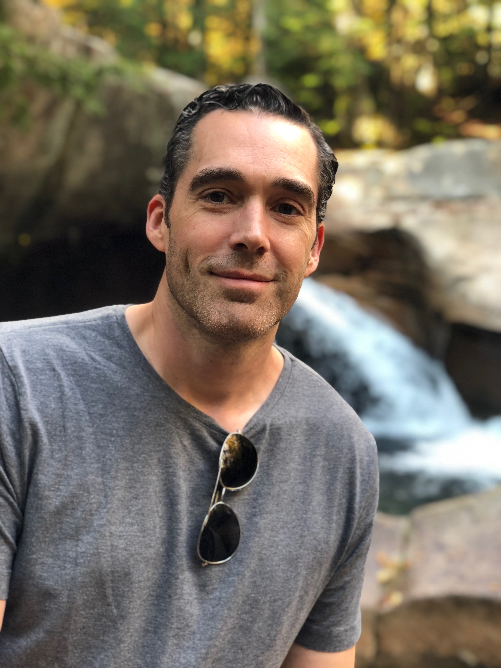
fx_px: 1003
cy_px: 334
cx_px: 250
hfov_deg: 28.0
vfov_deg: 36.8
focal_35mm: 52
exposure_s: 1/60
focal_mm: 6
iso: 40
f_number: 2.4
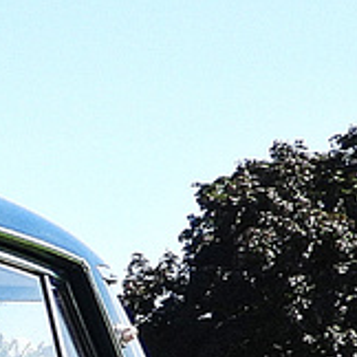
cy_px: 566
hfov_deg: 5.7
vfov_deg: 6.3
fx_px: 3209
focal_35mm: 275
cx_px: -892
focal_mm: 6.3
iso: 100
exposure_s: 1/1000
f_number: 3.2
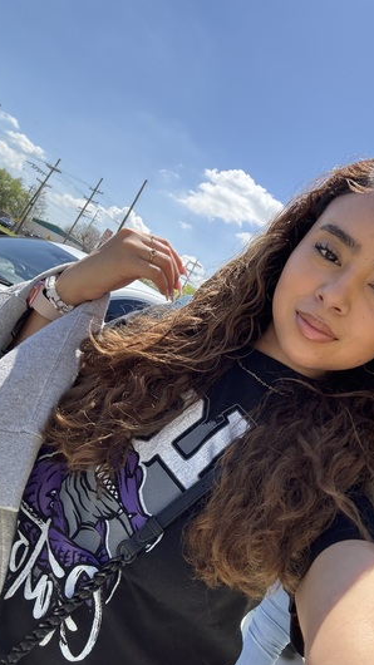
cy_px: 343
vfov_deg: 71.9
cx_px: 220
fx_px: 459
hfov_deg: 44.2
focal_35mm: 26
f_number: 1.9
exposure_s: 1/569
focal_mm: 2.69
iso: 40
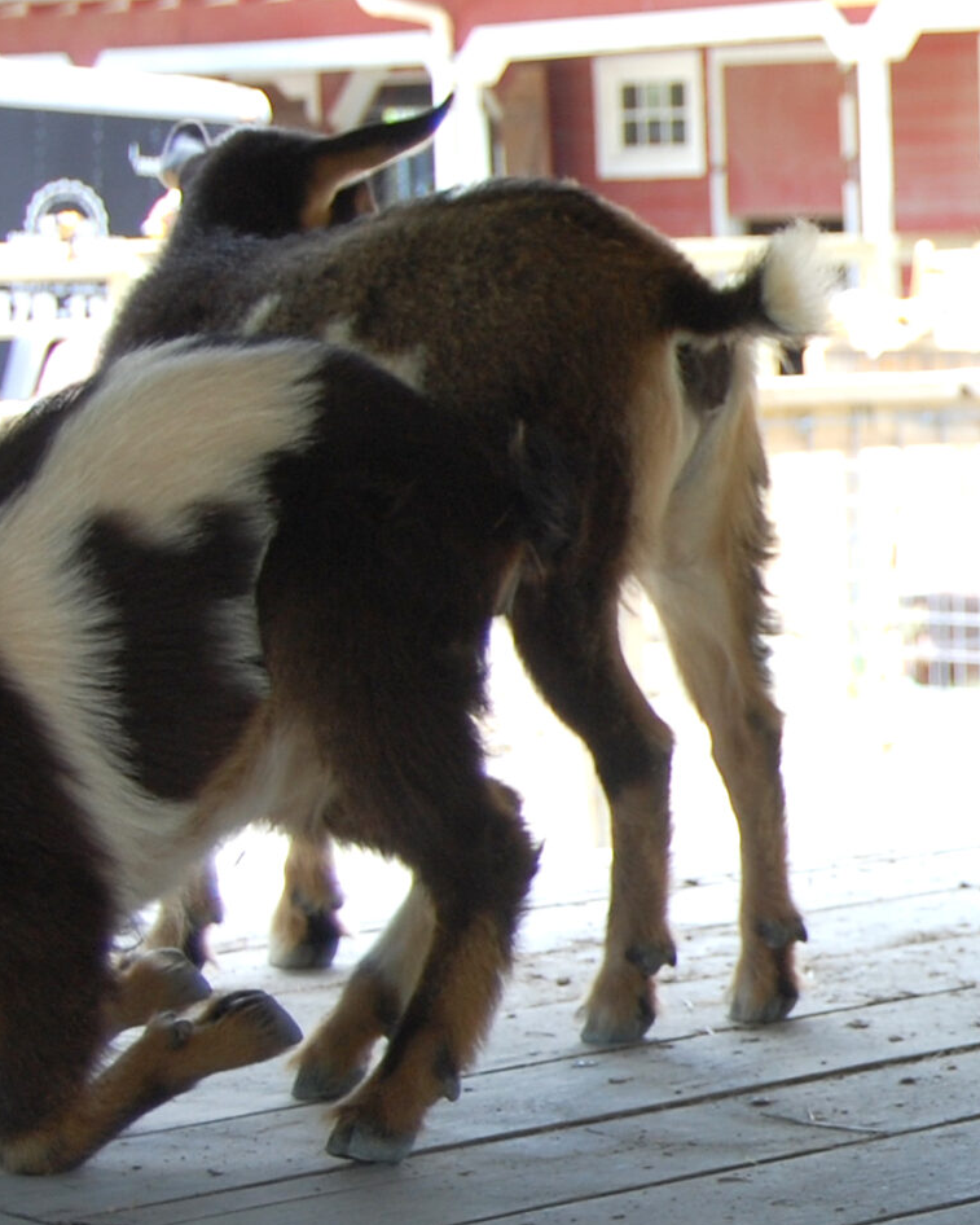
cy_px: 738
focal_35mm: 133
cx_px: 1623
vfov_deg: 14.4
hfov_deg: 11.0
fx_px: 4831
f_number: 5.6
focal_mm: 35
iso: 320
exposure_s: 1/125
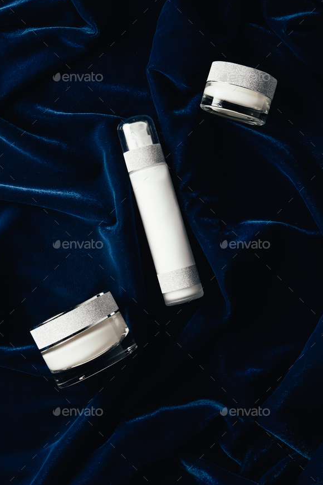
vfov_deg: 31.9
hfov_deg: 21.6
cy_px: 240
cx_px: 160
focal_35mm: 63
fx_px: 848
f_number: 20
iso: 100
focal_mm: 62
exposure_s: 1/100
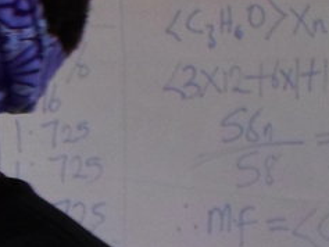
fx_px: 3442
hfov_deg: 5.3
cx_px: -472
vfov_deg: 4.1
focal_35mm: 362
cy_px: 275
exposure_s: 1/30
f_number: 4.1
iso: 100
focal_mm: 12
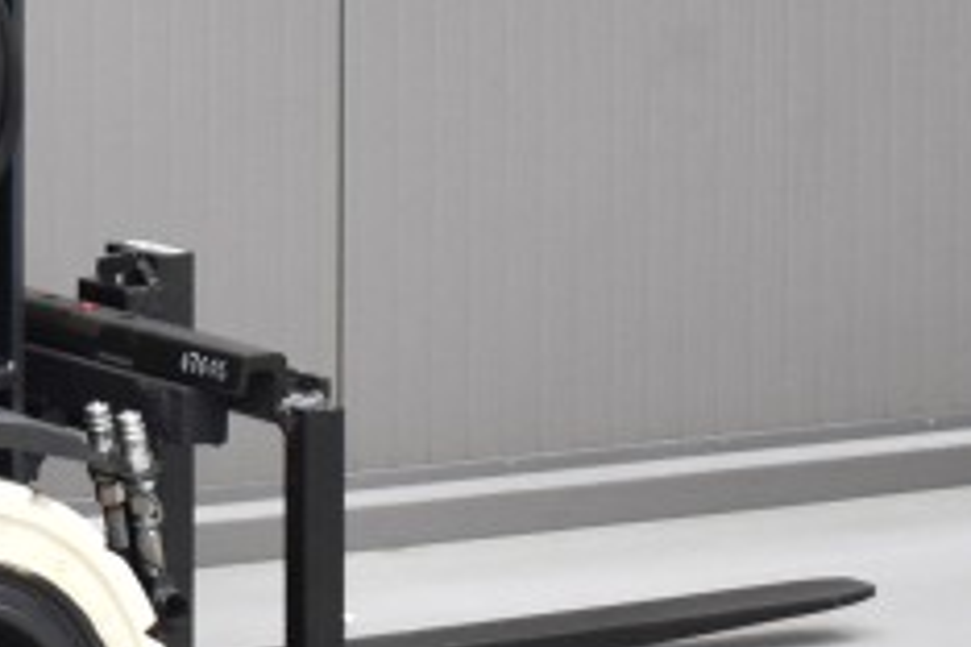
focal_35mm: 215
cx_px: -930
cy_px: -444
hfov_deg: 9.0
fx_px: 5799
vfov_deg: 6.3
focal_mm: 28
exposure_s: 1/50
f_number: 4.5
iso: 1600
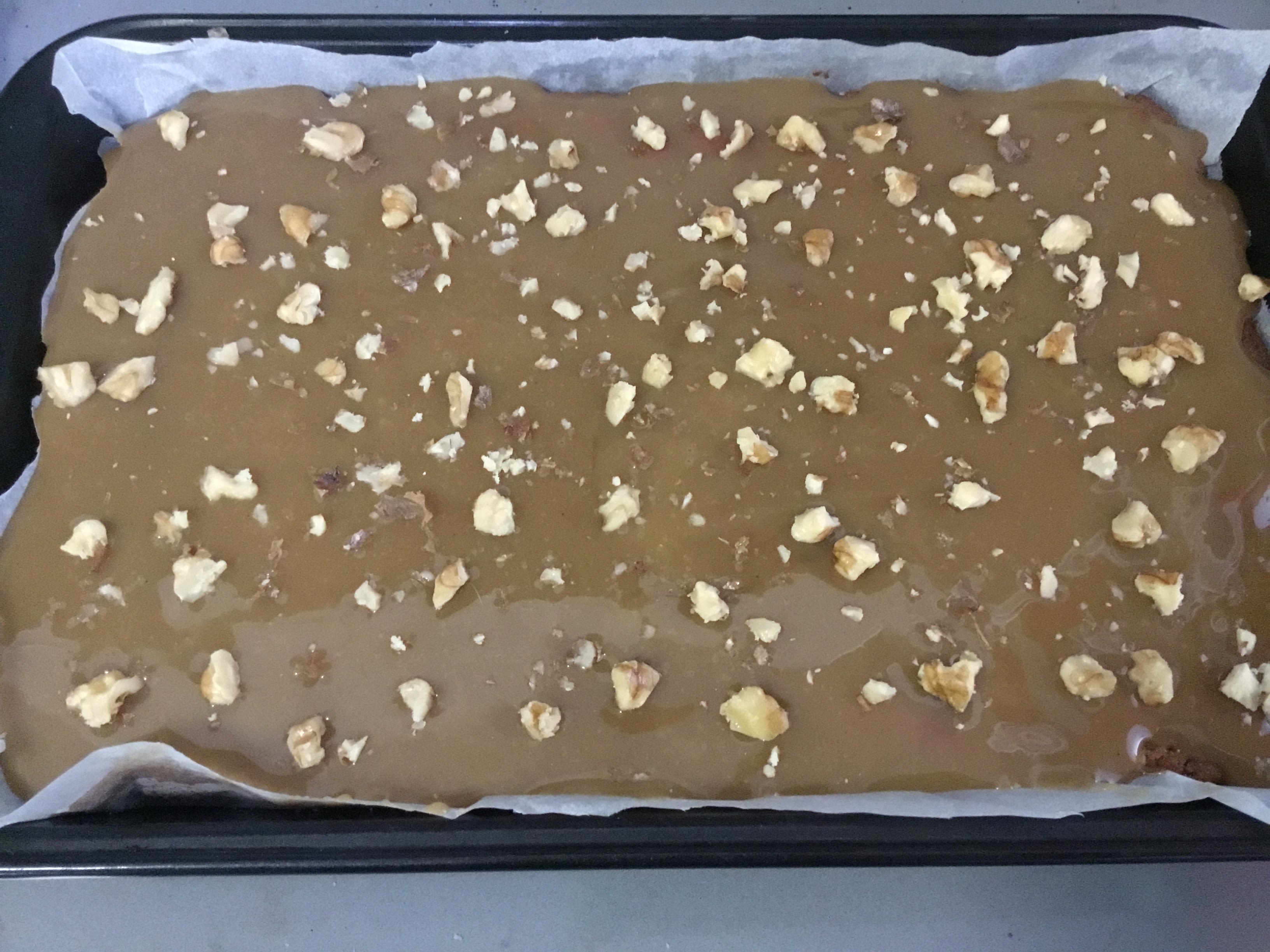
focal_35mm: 31
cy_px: 476
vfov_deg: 45.4
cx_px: 635
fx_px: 1137
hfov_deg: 58.4
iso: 320
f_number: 2.4
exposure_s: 1/17
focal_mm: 3.3
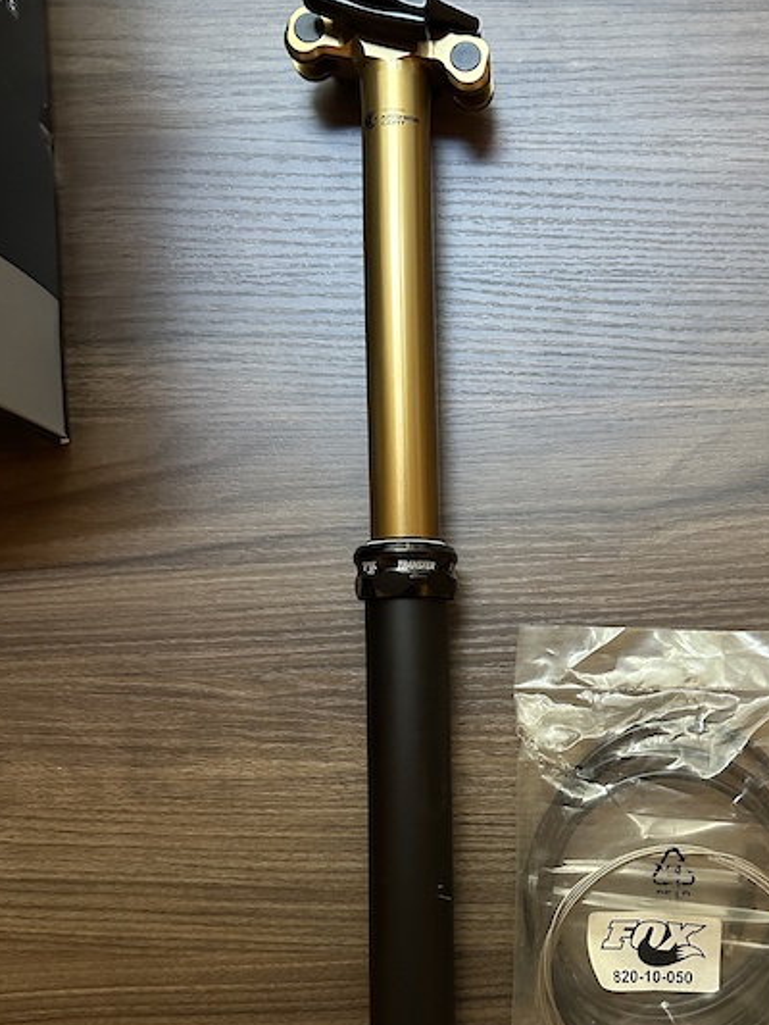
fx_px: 1066
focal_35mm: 36
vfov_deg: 50.7
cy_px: 654
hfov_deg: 38.7
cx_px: 569
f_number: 1.78
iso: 800
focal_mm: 6.86
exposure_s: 1/30
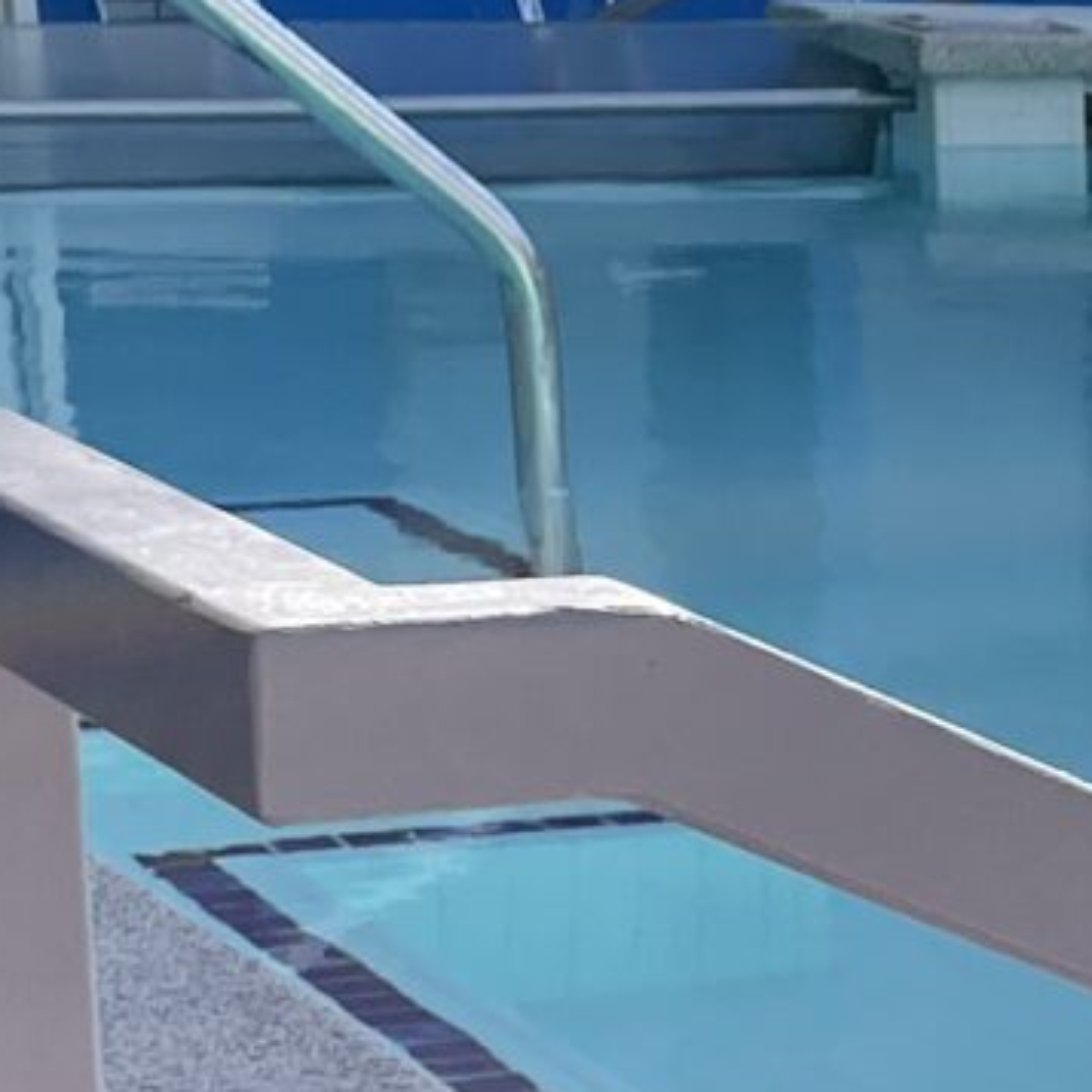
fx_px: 5889
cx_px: 2429
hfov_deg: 9.6
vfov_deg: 10.5
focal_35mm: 165
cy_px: 1168
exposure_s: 1/3040
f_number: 1.6
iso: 32
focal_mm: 4.2
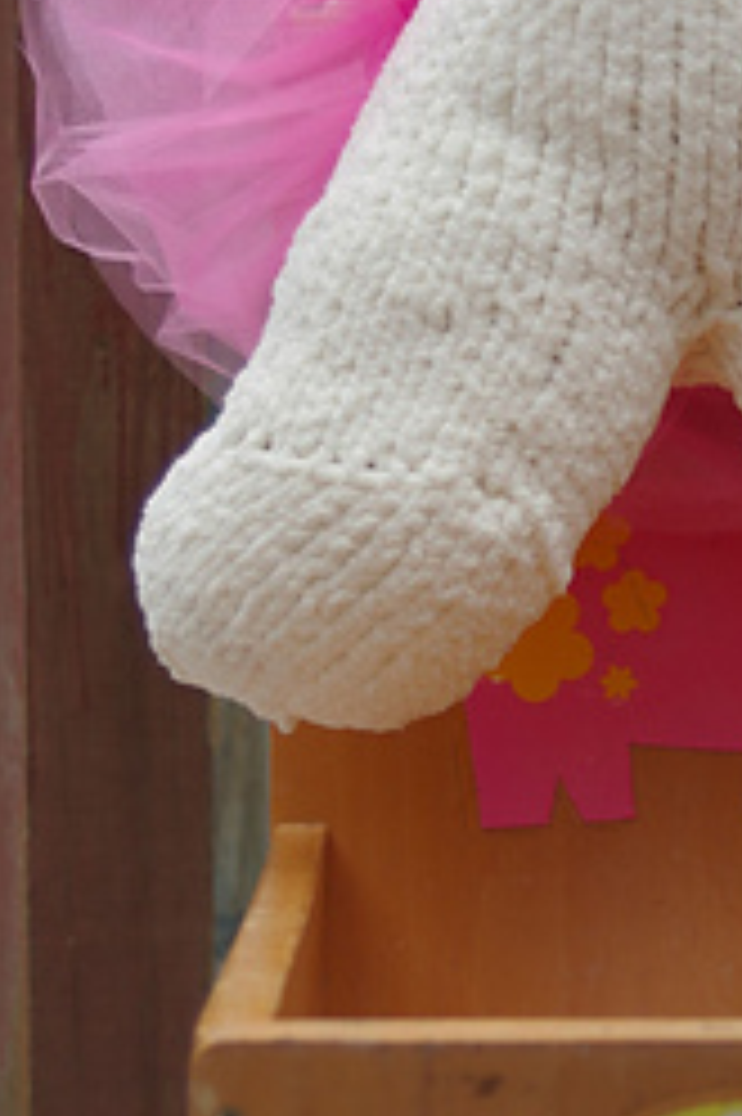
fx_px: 4210
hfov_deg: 10.0
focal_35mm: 136
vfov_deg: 15.1
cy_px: 477
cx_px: 618
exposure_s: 1/125
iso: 200
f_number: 5.6
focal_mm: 45
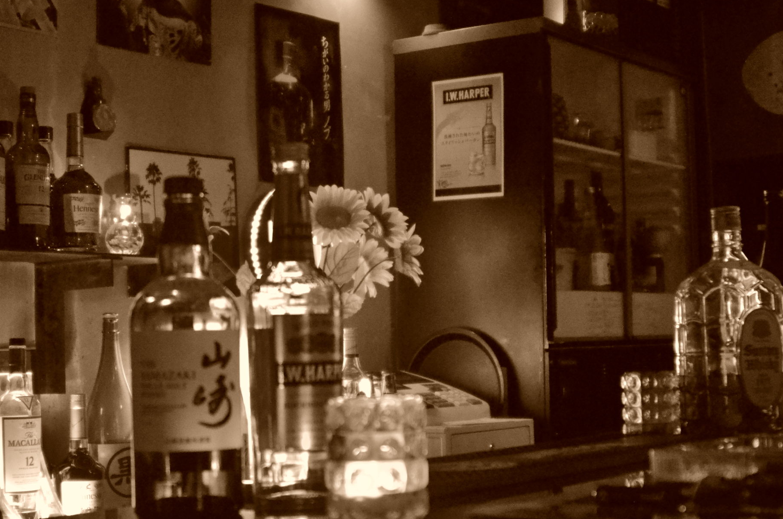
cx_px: 492
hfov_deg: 33.8
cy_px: 228
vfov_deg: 22.9
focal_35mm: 59
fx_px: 1281
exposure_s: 1/50
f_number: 3.5
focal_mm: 28
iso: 2000
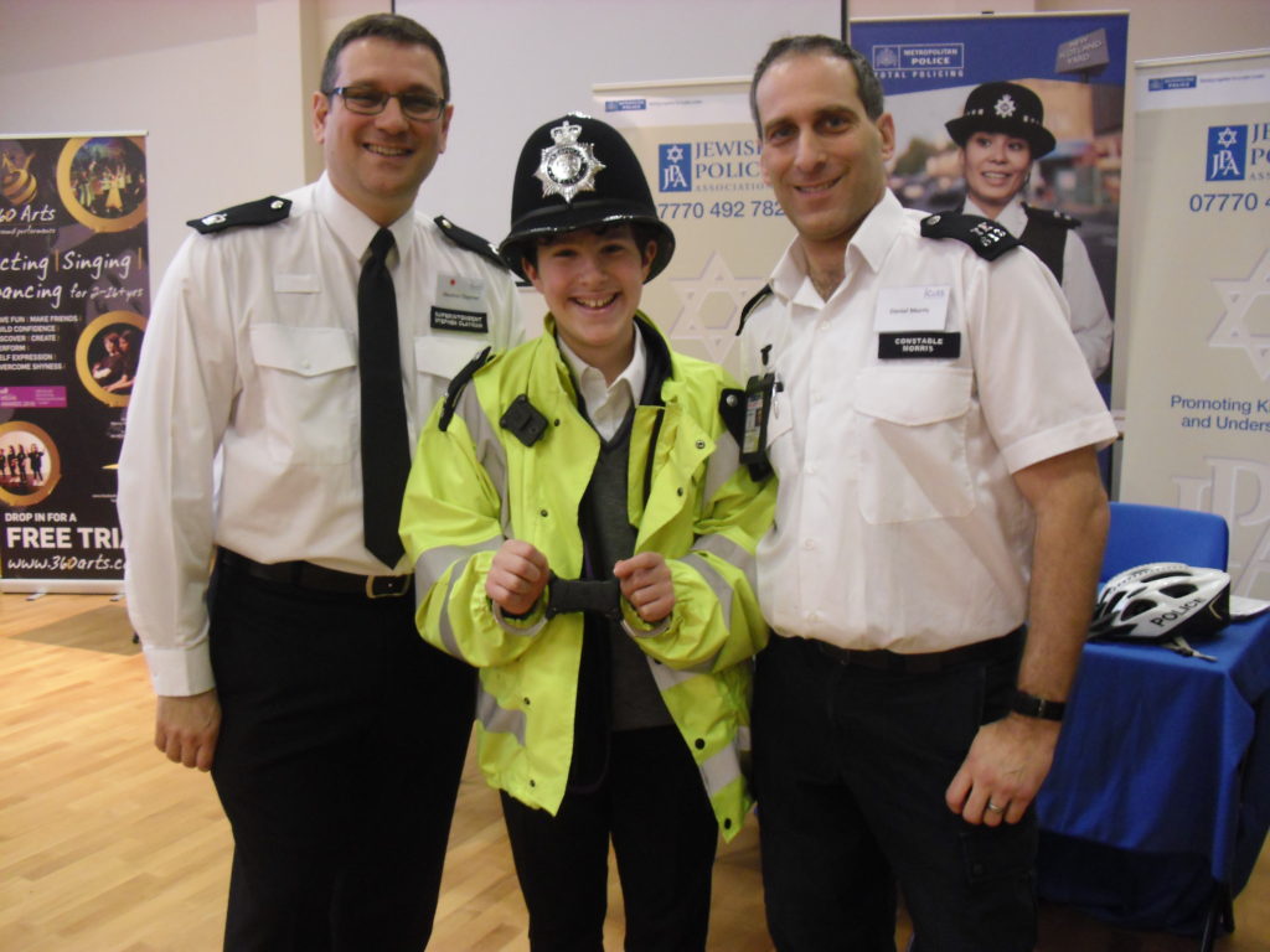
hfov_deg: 51.4
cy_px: 476
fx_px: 1321
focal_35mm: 36
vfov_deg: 39.7
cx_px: 635
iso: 200
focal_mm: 6.3
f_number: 3.1
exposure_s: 1/13
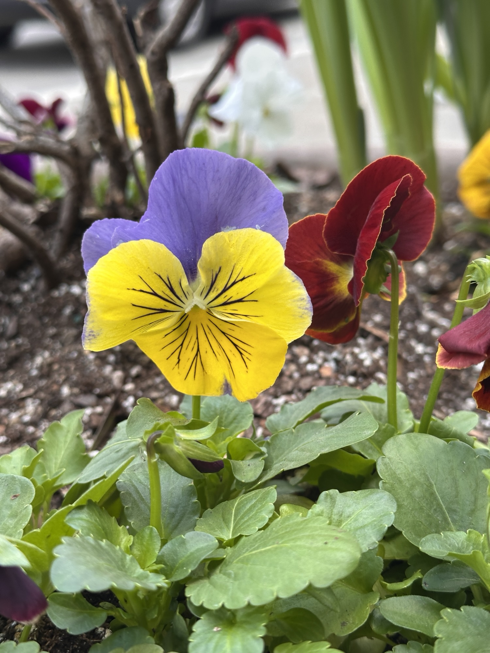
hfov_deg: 30.3
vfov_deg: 39.7
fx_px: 906
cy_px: 326
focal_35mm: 48
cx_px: 245
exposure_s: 1/121
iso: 64
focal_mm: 6.86
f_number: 1.78
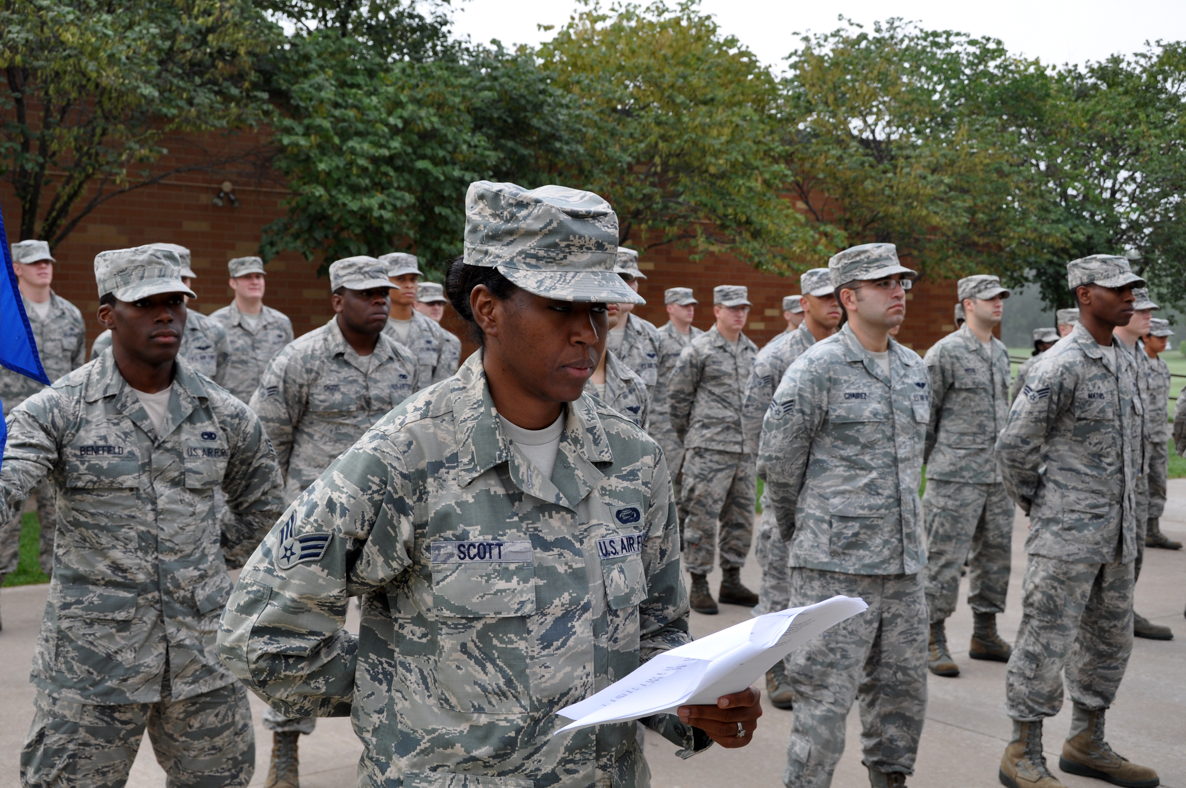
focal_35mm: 44
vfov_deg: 30.4
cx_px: 583
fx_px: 1448
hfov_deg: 44.5
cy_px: 389
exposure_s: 1/160
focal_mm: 28
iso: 200
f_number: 6.3
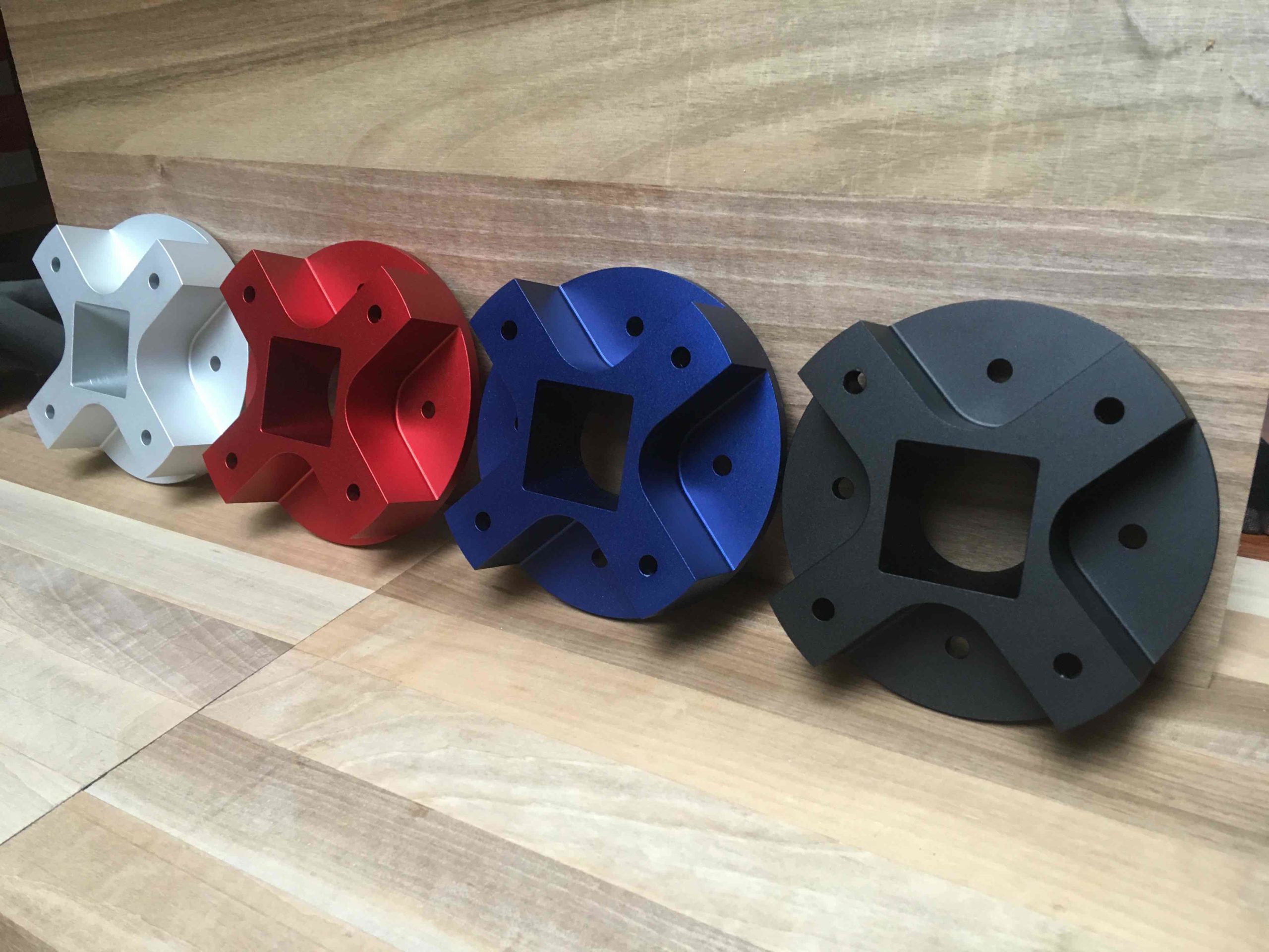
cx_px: 634
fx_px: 1063
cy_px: 476
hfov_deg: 61.7
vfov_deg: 48.2
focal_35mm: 29
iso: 125
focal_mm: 4.15
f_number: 2.2
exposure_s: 1/33
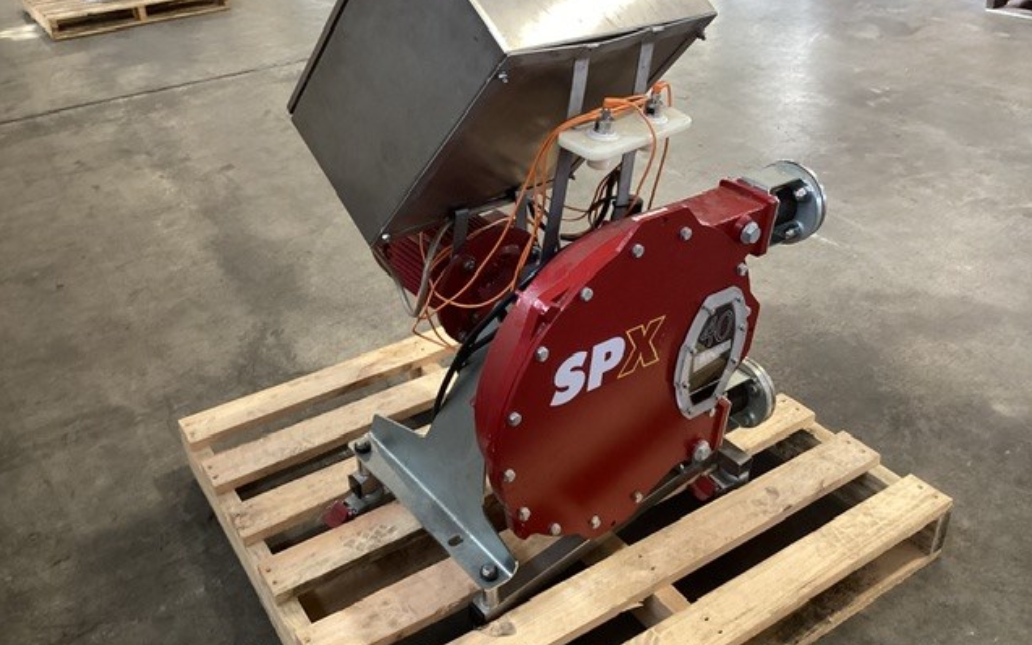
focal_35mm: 33
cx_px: 515
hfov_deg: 58.1
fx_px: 928
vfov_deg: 38.2
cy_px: 263
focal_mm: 3.3
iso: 250
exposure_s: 1/60
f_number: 2.4
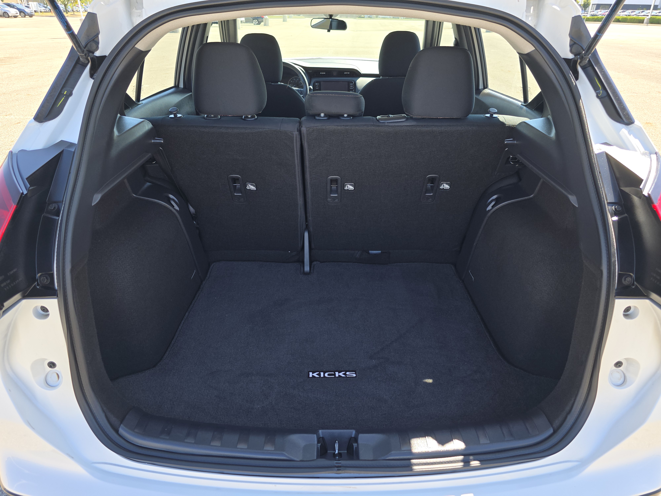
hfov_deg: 73.9
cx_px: 330
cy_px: 248
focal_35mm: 23
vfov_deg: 58.9
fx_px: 439
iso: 16
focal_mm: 6.3
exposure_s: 1/180
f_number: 1.7
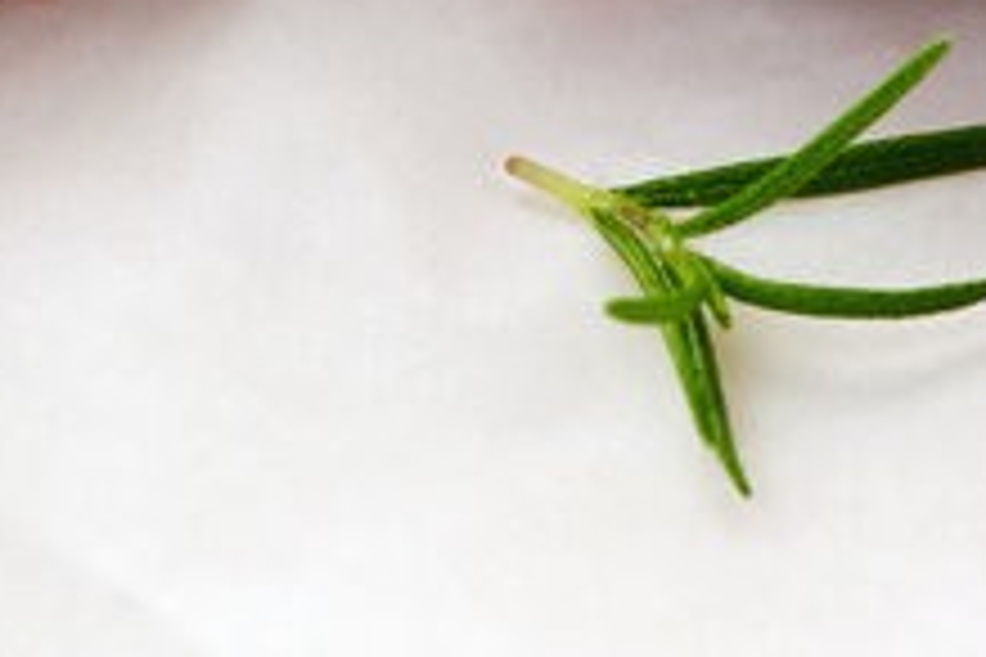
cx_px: 257
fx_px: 10517
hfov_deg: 5.4
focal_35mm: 384
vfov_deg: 3.6
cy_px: -340
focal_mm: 105
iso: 200
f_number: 9
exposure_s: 1/125
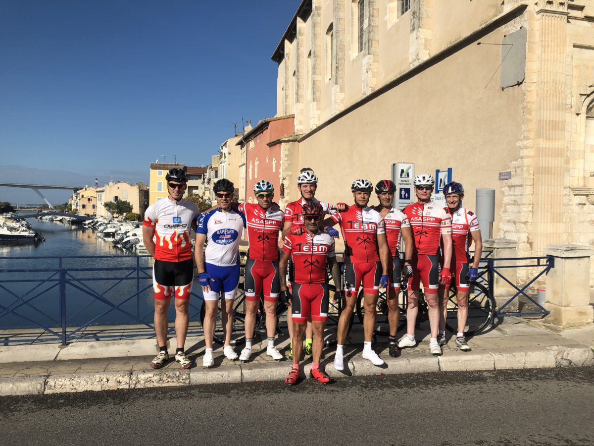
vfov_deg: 49.7
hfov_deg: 63.4
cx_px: 297
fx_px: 480
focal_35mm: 28
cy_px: 223
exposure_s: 1/3690
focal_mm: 3.99
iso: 20
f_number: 1.8
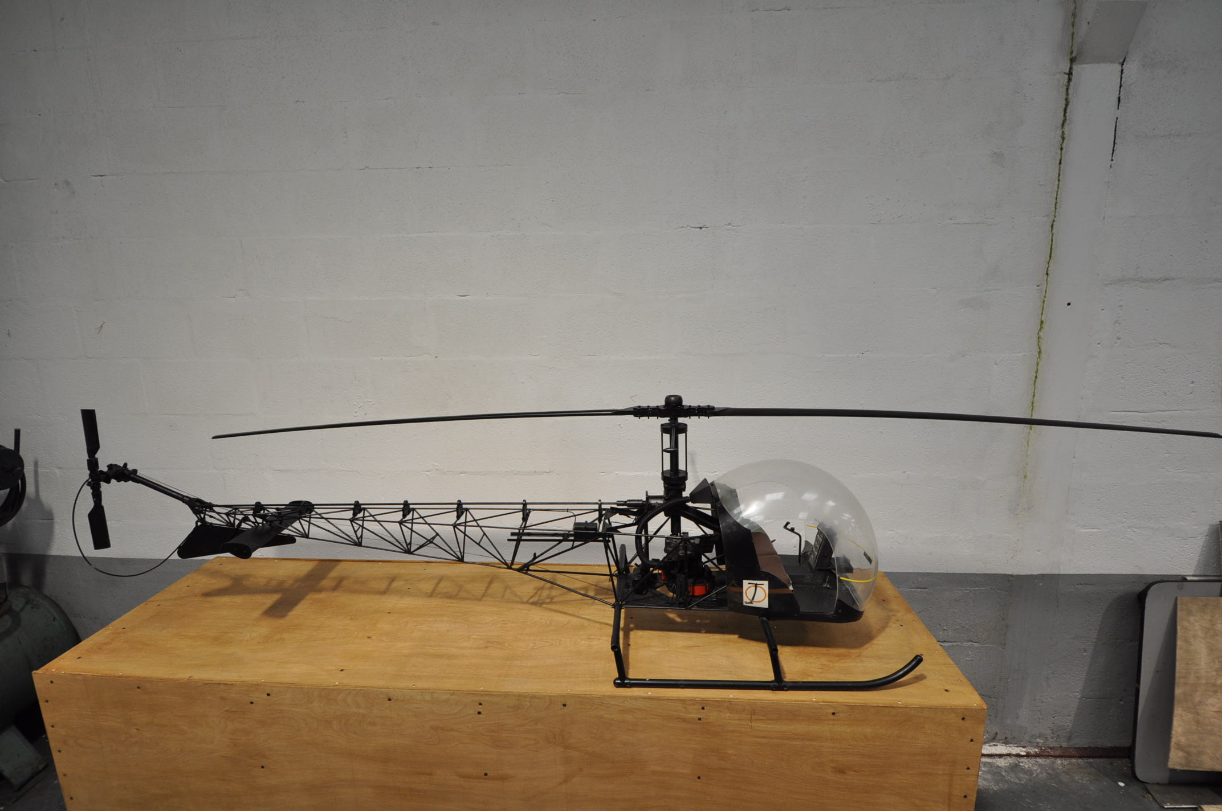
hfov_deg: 90.1
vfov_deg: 67.2
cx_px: 611
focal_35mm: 18
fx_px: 610
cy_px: 406
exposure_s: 1/80
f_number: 4.5
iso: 400
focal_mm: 12
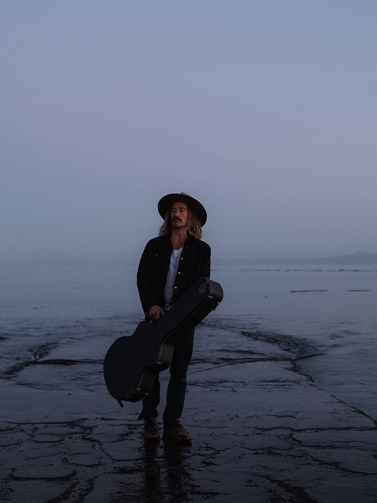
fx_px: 741
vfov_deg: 37.5
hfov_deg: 28.5
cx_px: 153
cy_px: 253
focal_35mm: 51
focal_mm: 35
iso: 5000
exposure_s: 1/500
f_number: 2.8
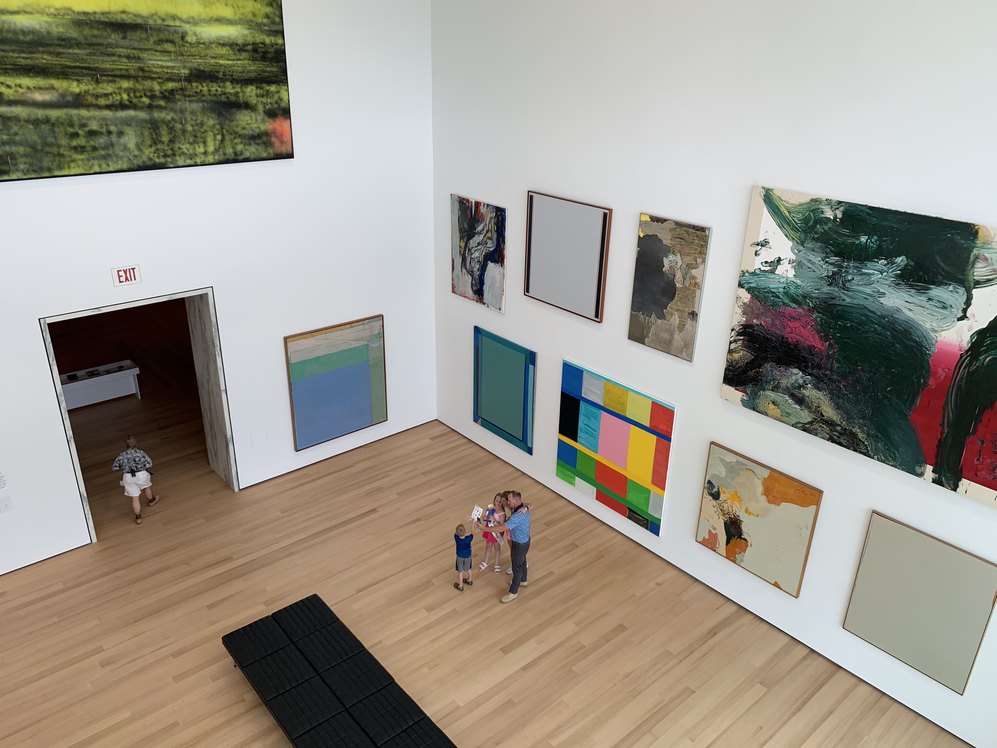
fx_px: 749
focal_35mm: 26
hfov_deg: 67.3
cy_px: 374
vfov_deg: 53.1
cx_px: 498
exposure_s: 1/264
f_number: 1.8
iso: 25
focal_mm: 4.25
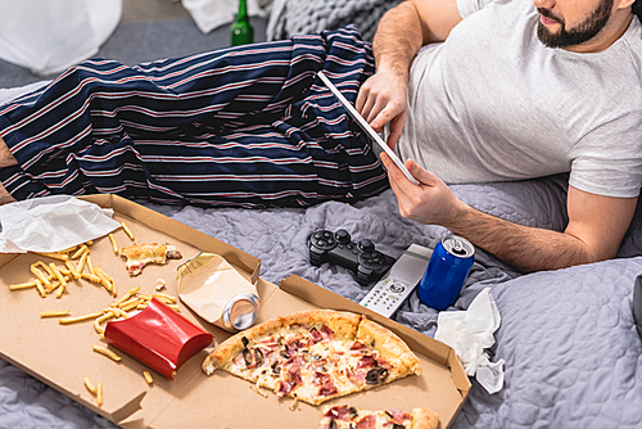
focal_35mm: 50
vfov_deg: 27.0
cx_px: 321
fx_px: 892
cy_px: 214
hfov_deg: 39.6
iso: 100
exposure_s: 1/200
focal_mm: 50
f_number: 2.8
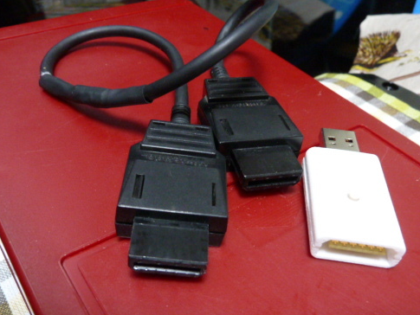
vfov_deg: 42.7
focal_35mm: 33
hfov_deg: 55.3
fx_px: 400
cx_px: 197
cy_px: 190
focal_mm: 4.1
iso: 400
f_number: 3.3
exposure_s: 1/6
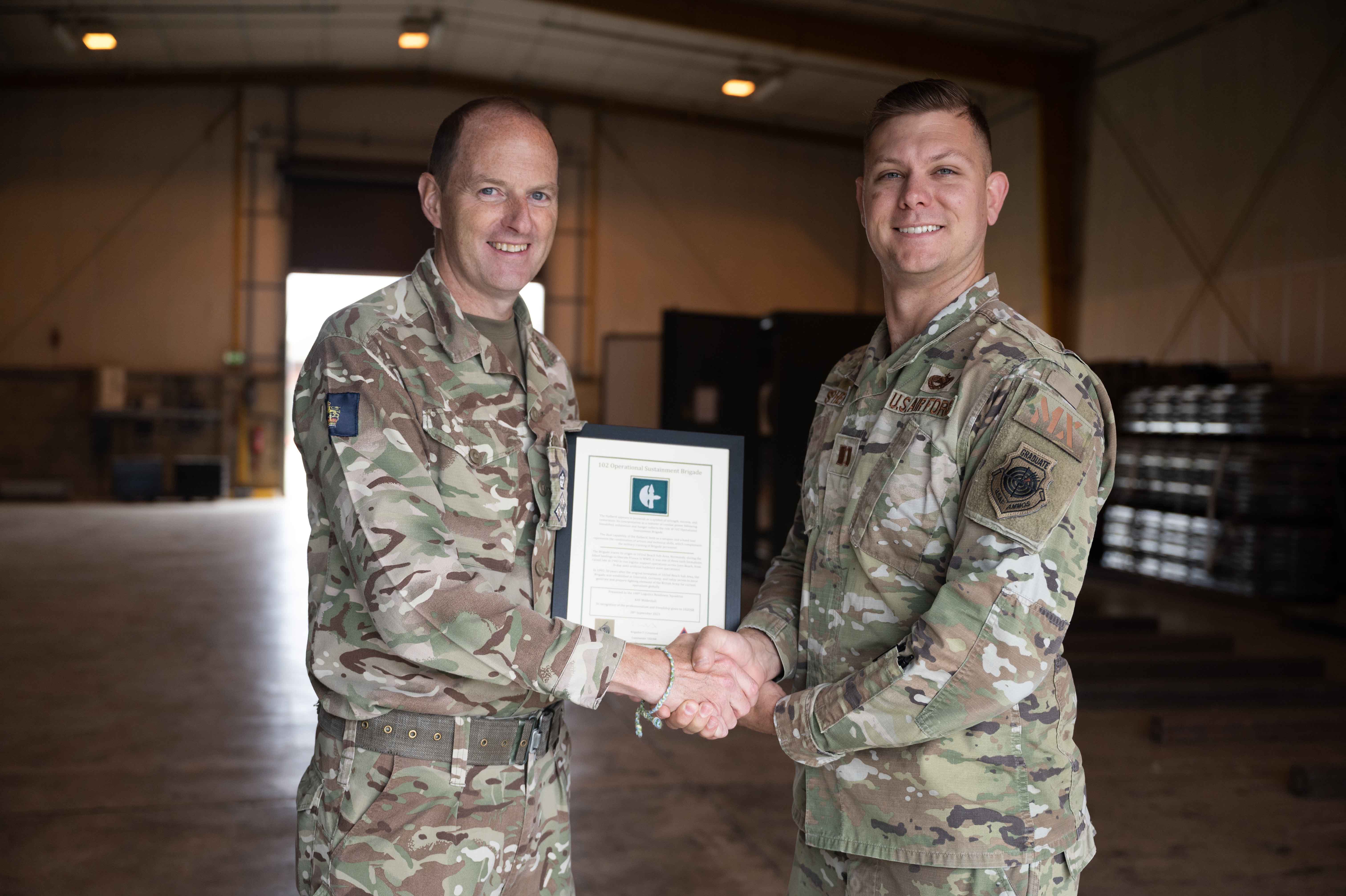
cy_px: 448
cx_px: 673
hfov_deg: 48.5
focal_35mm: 40
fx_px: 1495
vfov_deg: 33.4
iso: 640
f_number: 2.8
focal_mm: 40
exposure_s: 1/640
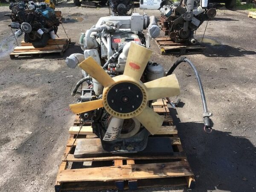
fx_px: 214
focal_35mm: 29
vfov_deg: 48.2
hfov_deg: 61.7
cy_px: 96
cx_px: 128
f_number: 2.2
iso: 25
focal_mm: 4.15
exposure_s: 1/686
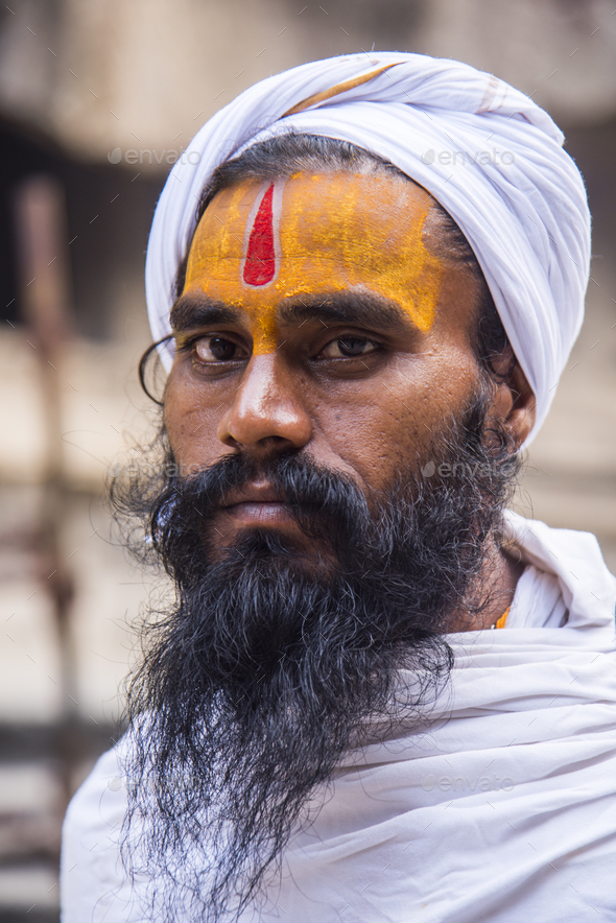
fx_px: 3077
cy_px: 462
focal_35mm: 120
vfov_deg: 17.1
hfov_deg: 11.4
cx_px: 308
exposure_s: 1/60
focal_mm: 120
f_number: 4.5
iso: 100
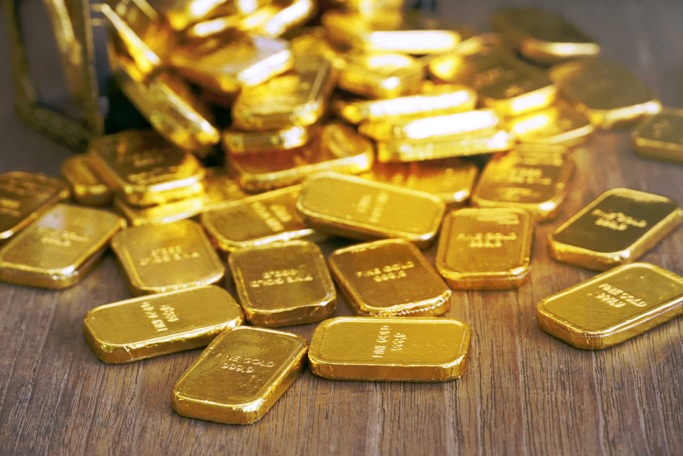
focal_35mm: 140
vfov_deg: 9.8
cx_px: 342
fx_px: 2648
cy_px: 228
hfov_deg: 14.7
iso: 640
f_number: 8
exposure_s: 1/10
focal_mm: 93
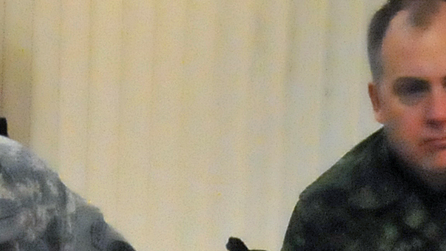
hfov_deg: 5.8
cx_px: 216
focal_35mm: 372
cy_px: 806
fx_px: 4400
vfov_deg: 3.2
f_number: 11
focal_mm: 32
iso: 3200
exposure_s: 1/50
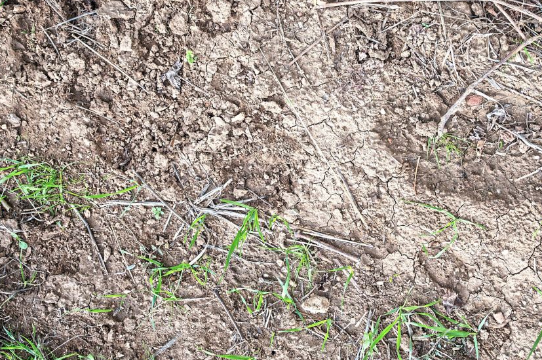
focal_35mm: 36
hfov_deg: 52.4
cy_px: 136
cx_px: 349
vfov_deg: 36.6
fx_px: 542
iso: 125
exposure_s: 1/640
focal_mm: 24
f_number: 2.8
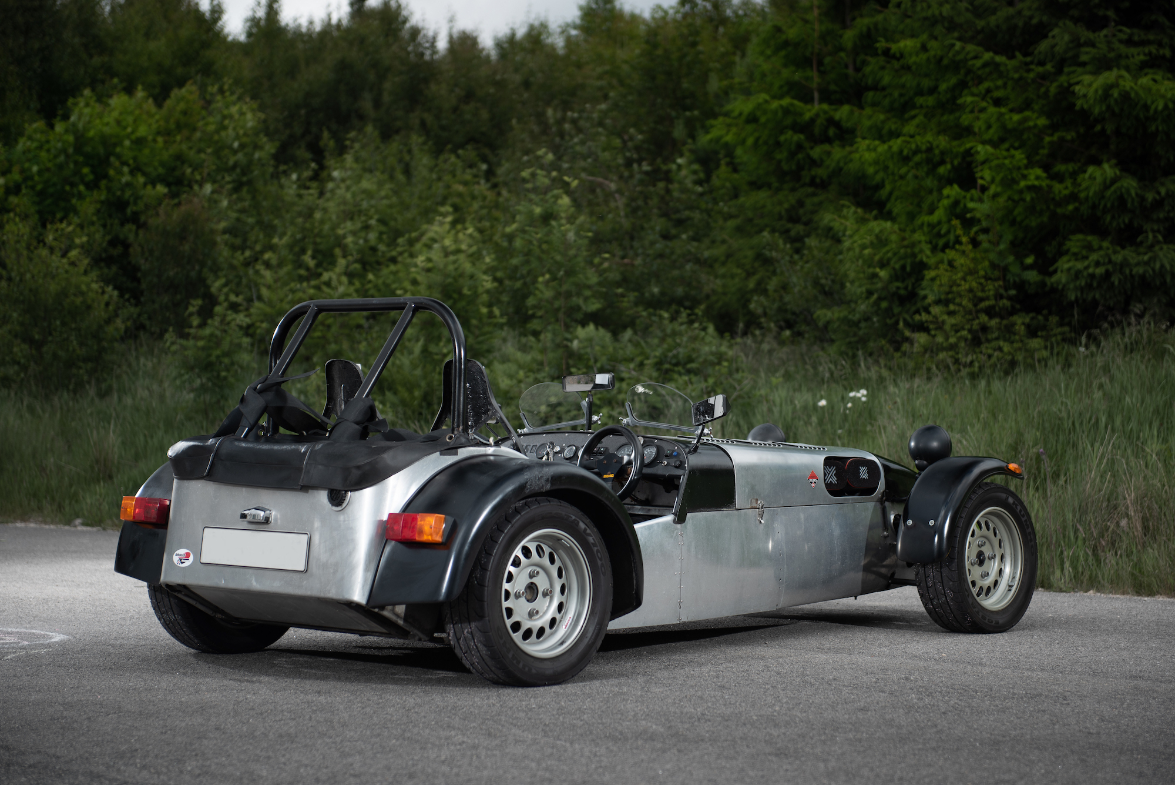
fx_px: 2285
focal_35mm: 70
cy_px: 392
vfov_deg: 19.5
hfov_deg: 28.8
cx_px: 588
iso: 64
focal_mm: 70
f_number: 2.8
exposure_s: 1/160
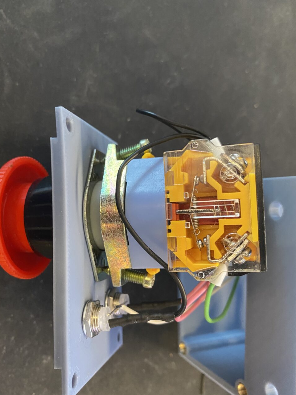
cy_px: 220
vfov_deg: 59.8
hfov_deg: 46.5
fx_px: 342
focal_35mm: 30
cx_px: 119
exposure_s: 1/33
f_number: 1.8
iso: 500
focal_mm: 4.25
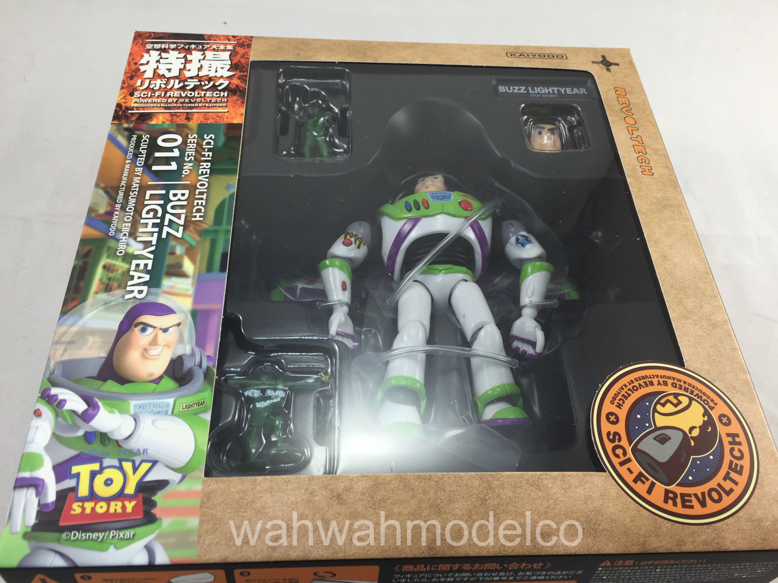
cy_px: 292
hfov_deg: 61.7
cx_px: 389
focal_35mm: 29
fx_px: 652
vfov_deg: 48.2
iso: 32
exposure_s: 1/50
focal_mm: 4.15
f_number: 2.2
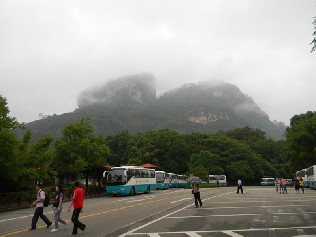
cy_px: 118
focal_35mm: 28
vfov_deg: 49.7
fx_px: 256
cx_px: 158
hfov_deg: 63.4
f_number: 3.5
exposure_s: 1/323
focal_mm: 5
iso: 80
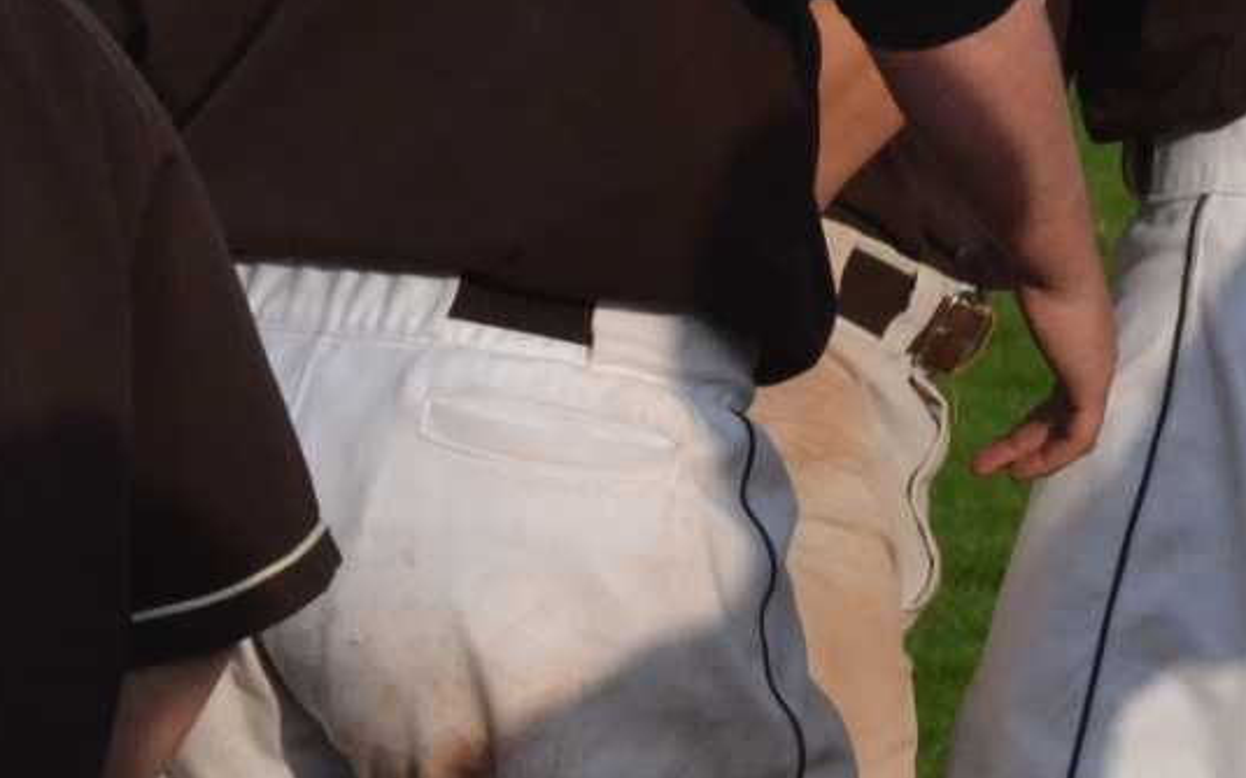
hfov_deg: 5.1
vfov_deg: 3.2
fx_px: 13918
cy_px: -521
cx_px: 657
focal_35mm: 410
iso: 1600
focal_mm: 70
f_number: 7.1
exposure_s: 1/2000
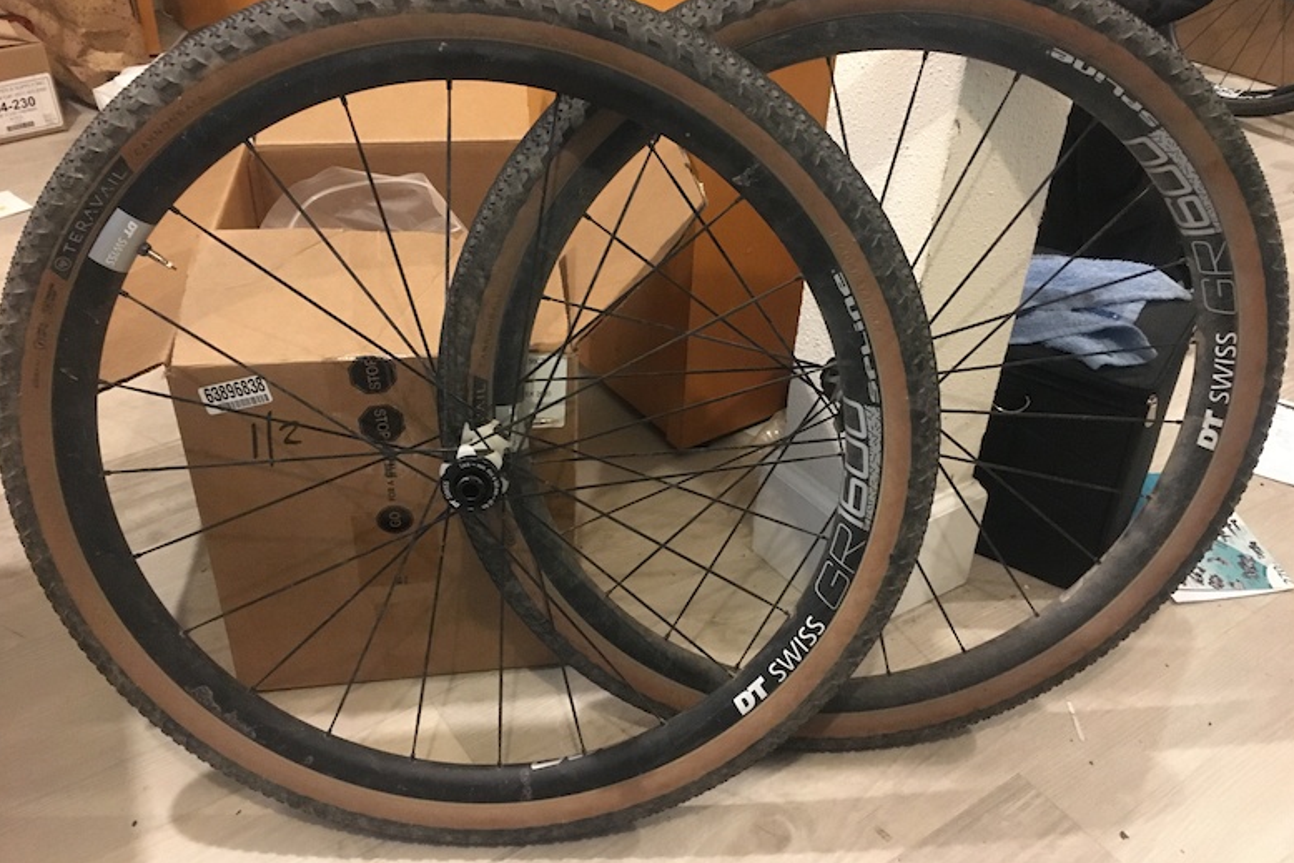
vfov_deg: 42.3
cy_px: 406
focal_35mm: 31
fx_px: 1114
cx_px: 637
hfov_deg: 60.3
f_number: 2.2
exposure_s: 1/15
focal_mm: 4.15
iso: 320
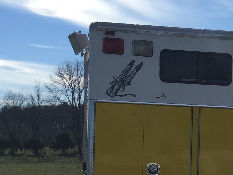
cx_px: 347
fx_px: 659
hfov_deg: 17.9
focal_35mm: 98
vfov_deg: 14.8
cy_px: 180
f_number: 2.2
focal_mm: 4.15
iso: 32
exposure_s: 1/2326
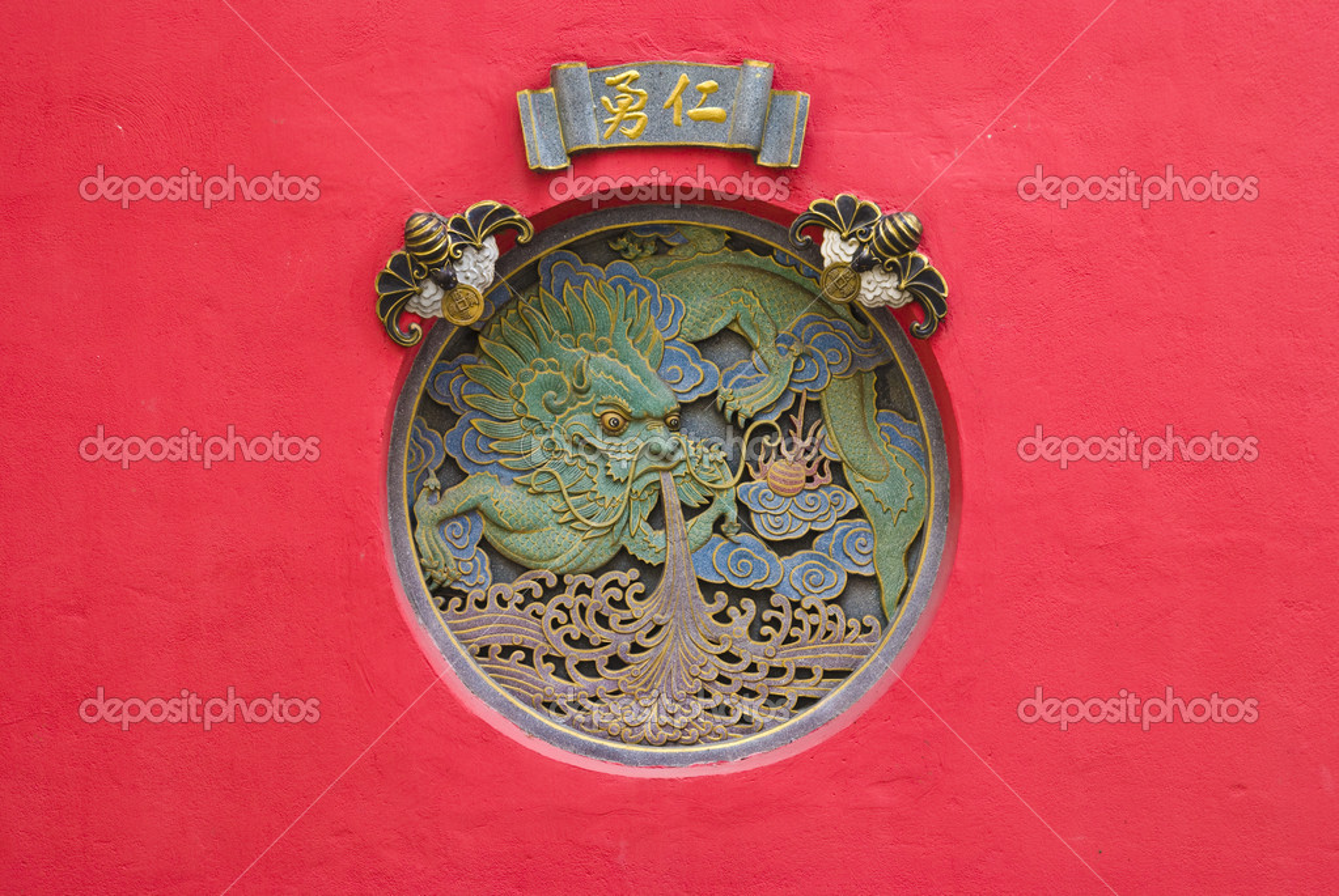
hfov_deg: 27.0
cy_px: 448
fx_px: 2793
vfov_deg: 18.2
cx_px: 670
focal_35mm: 75
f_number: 7.1
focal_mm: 50
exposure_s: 1/13
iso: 250
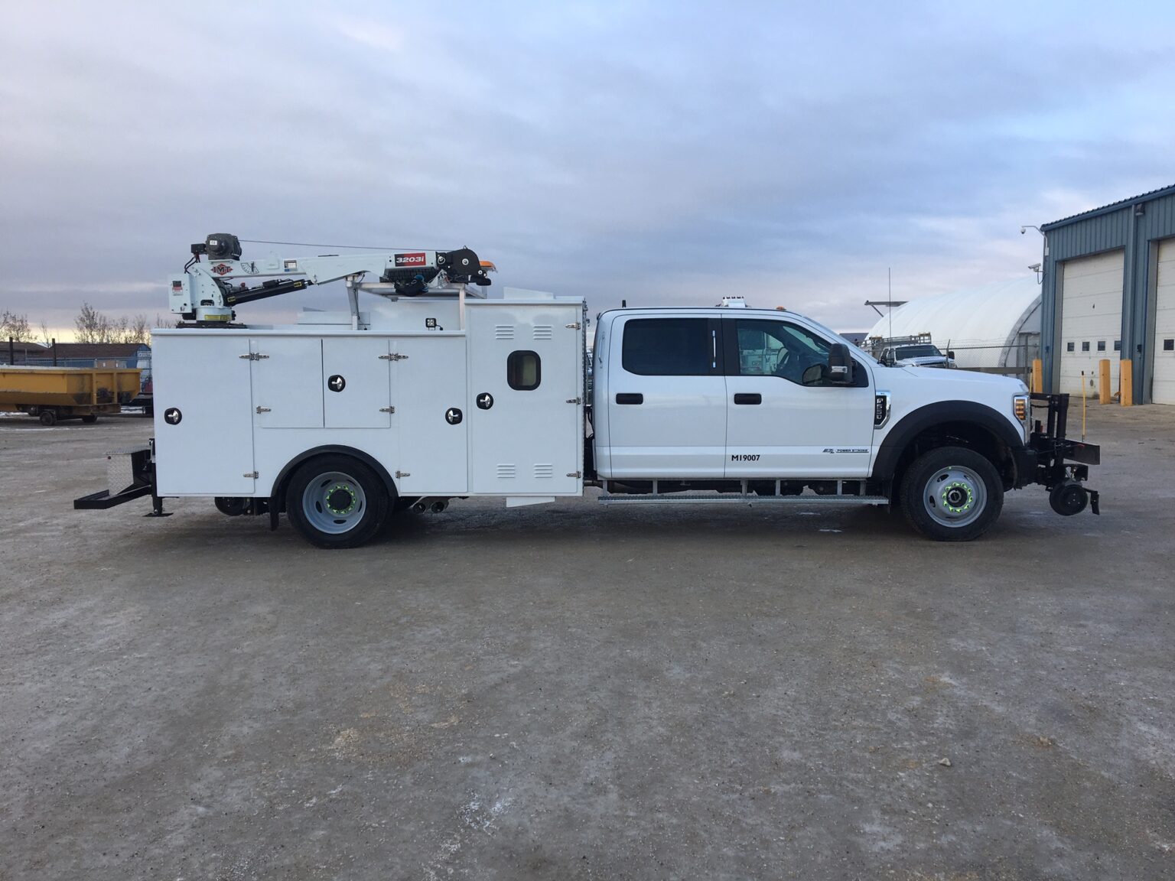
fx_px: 984
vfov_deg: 48.2
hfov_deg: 61.7
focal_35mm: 29
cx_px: 588
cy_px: 440
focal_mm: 4.15
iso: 25
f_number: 2.2
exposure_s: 1/331
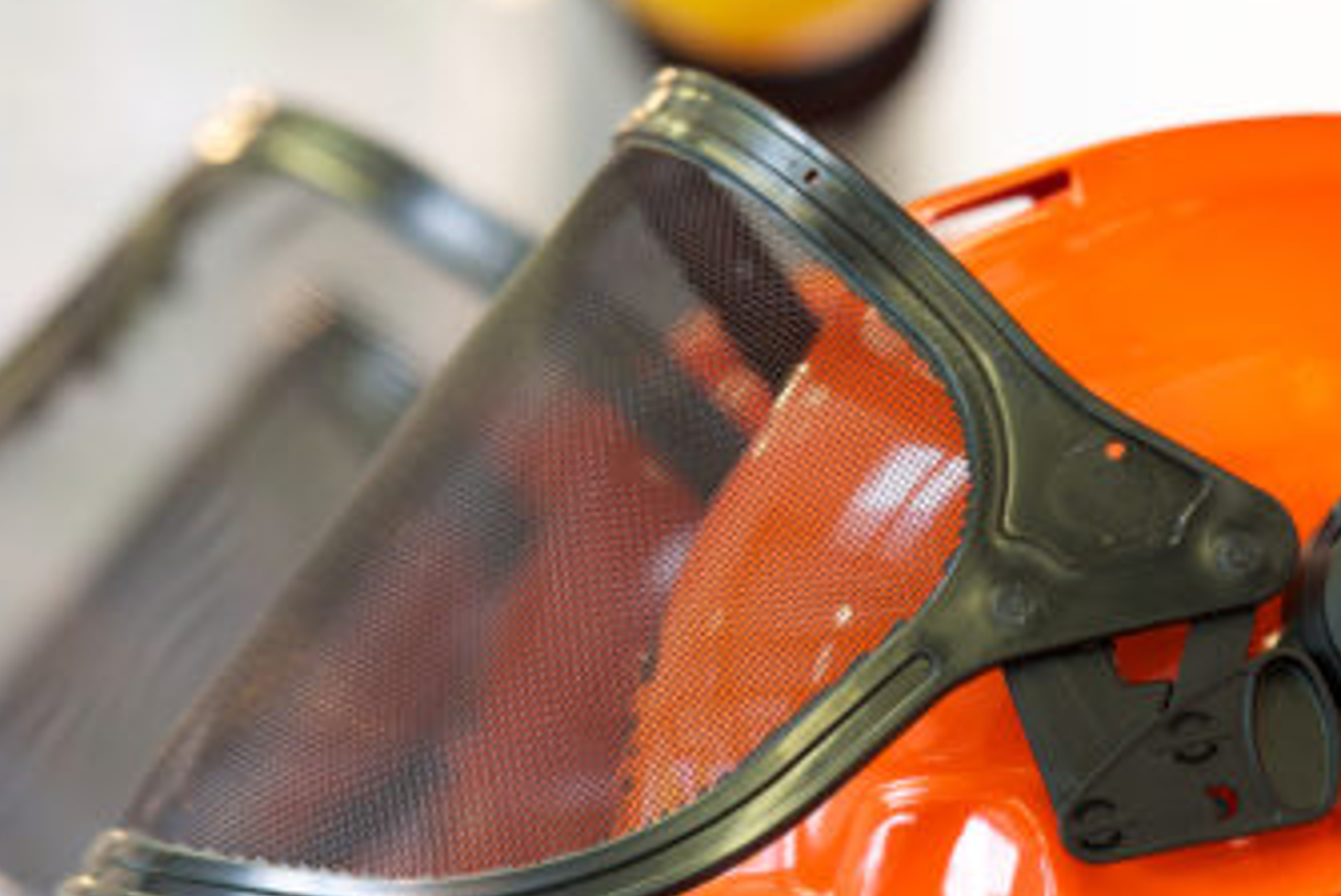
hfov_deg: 5.6
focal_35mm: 367
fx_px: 13682
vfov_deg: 3.8
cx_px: 1153
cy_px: 774
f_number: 4
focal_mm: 160
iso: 400
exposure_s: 1/125
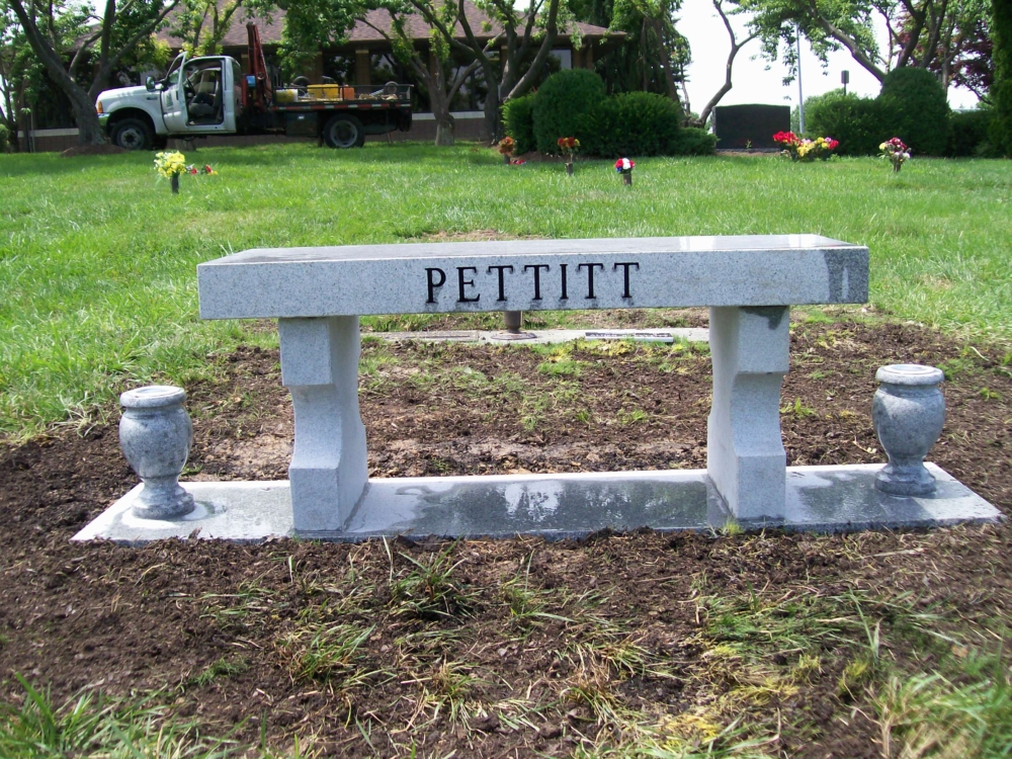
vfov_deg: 39.7
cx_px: 506
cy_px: 380
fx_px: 1052
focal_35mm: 36
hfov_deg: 51.4
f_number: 2.7
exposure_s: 1/642
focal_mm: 6
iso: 80
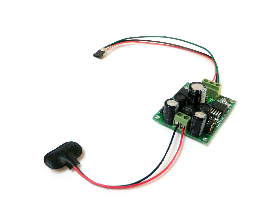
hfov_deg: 51.4
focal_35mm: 36
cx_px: 140
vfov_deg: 39.7
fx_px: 290
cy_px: 104
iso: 160
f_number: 4.1
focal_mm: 6.53
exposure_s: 1/40
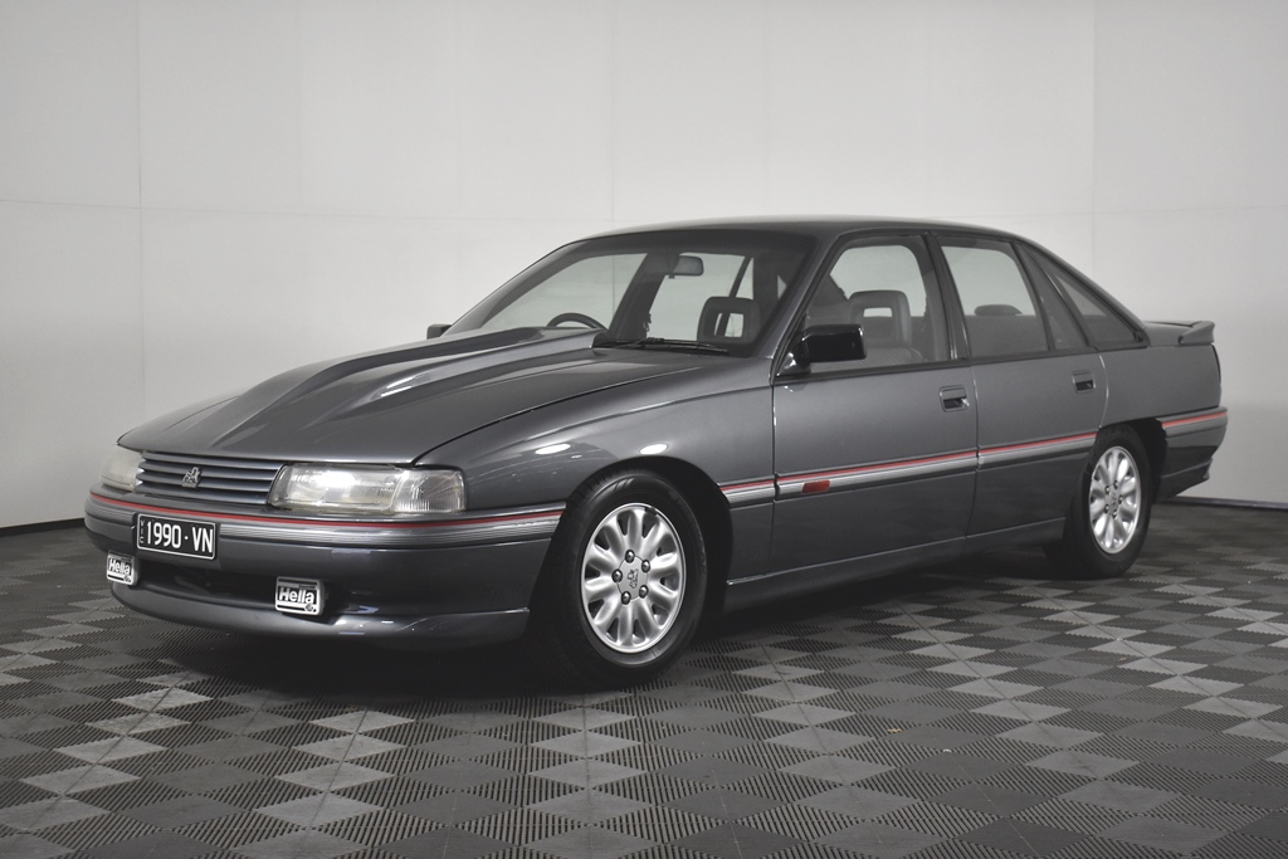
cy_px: 430
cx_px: 644
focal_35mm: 51
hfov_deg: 38.9
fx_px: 1825
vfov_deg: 26.5
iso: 1600
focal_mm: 34
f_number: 4.5
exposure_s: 1/800
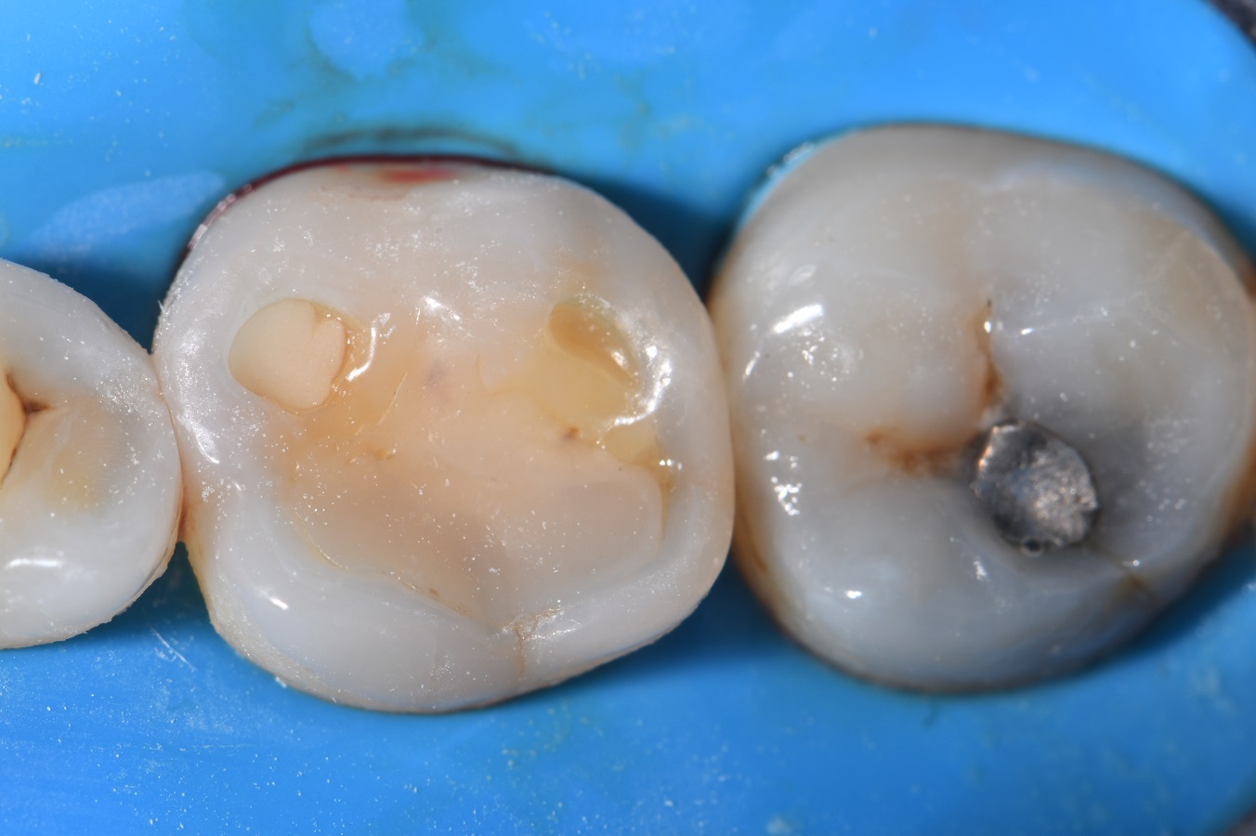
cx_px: 628
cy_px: 418
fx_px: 5475
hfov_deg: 13.1
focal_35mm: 157
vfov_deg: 8.7
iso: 200
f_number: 32
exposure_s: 1/160
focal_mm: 105
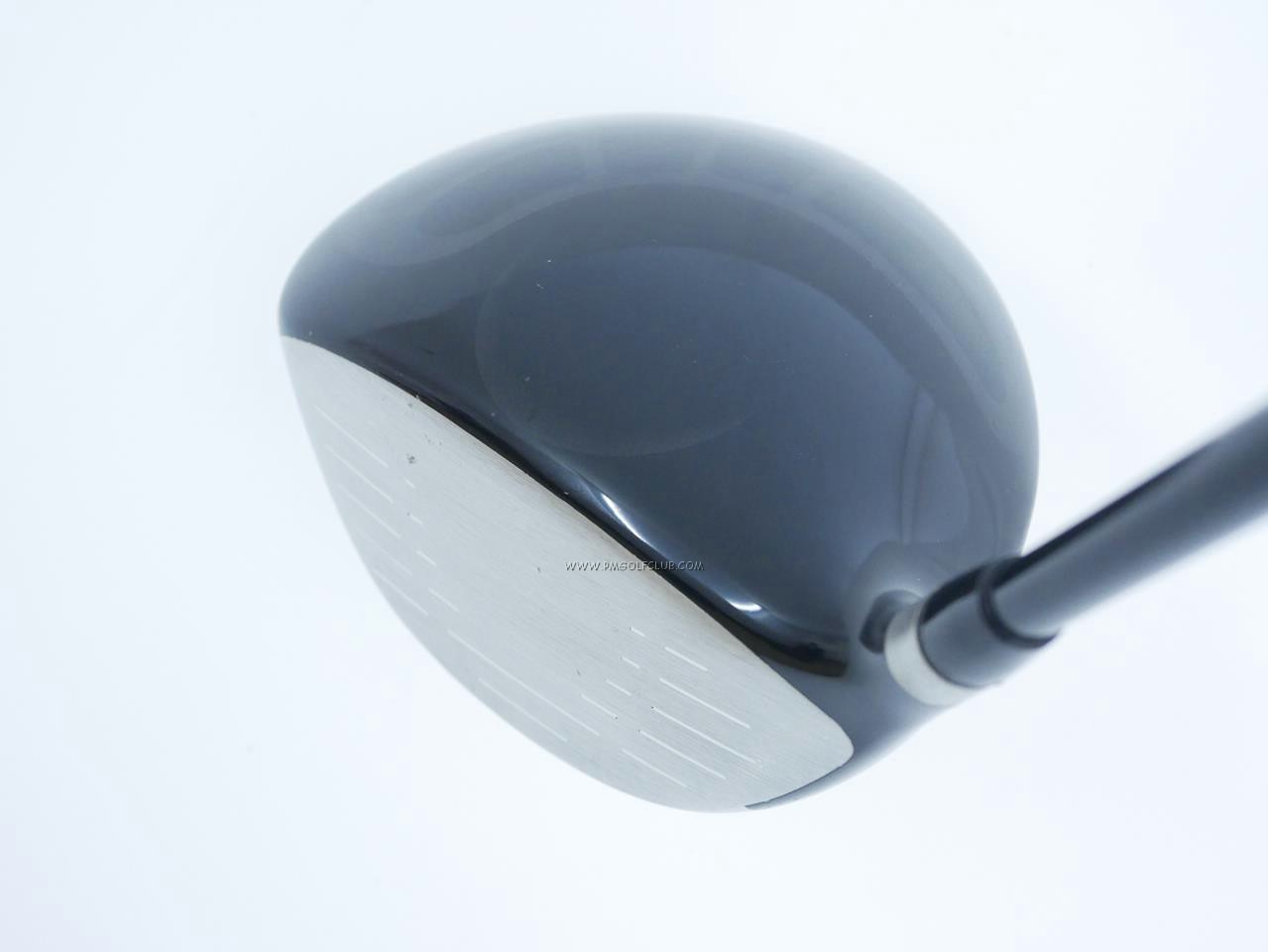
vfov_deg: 29.1
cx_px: 634
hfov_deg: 38.2
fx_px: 1832
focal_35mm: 50
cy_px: 476
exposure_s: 1/60
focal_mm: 25
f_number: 4.5
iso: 1600
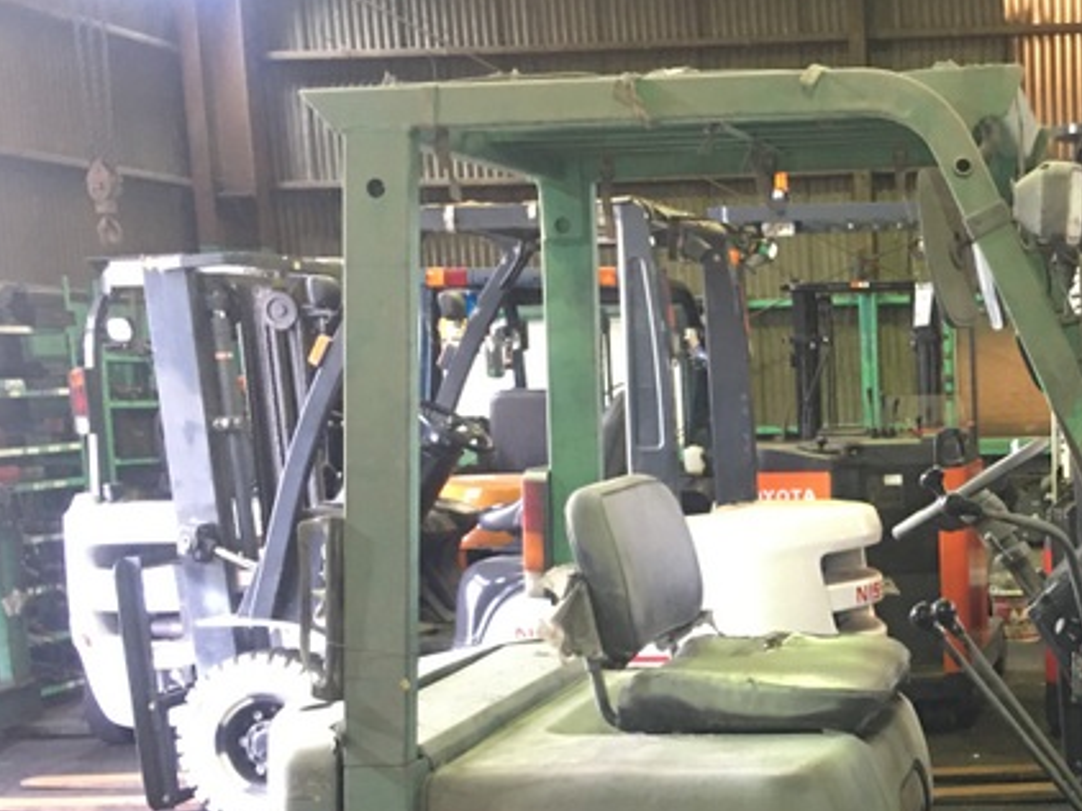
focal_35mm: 55
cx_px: 1005
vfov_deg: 26.0
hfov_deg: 32.9
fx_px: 1718
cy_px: 654
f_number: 2.2
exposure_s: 1/15
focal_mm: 4.15
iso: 100
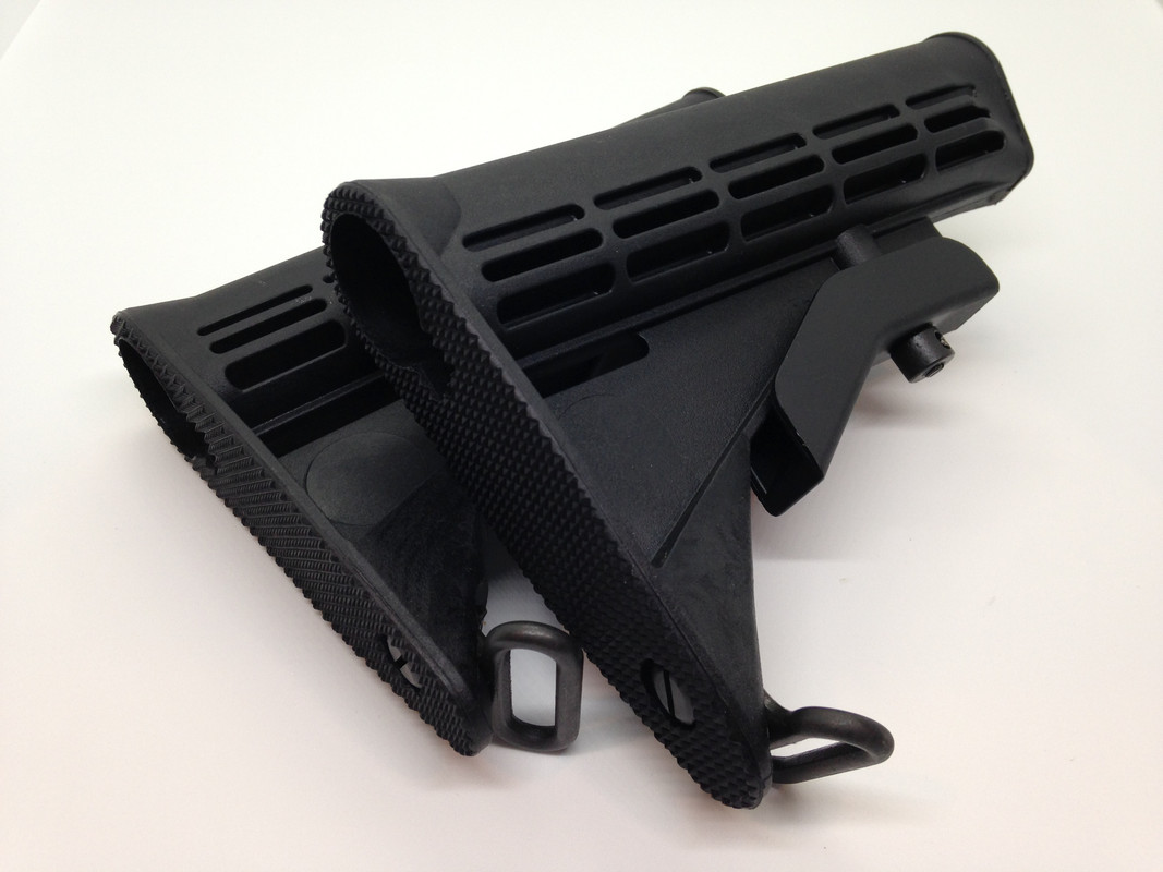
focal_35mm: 33
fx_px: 1109
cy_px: 436
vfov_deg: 42.9
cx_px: 582
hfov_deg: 55.4
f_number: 2.4
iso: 50
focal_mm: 4.12
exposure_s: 1/40
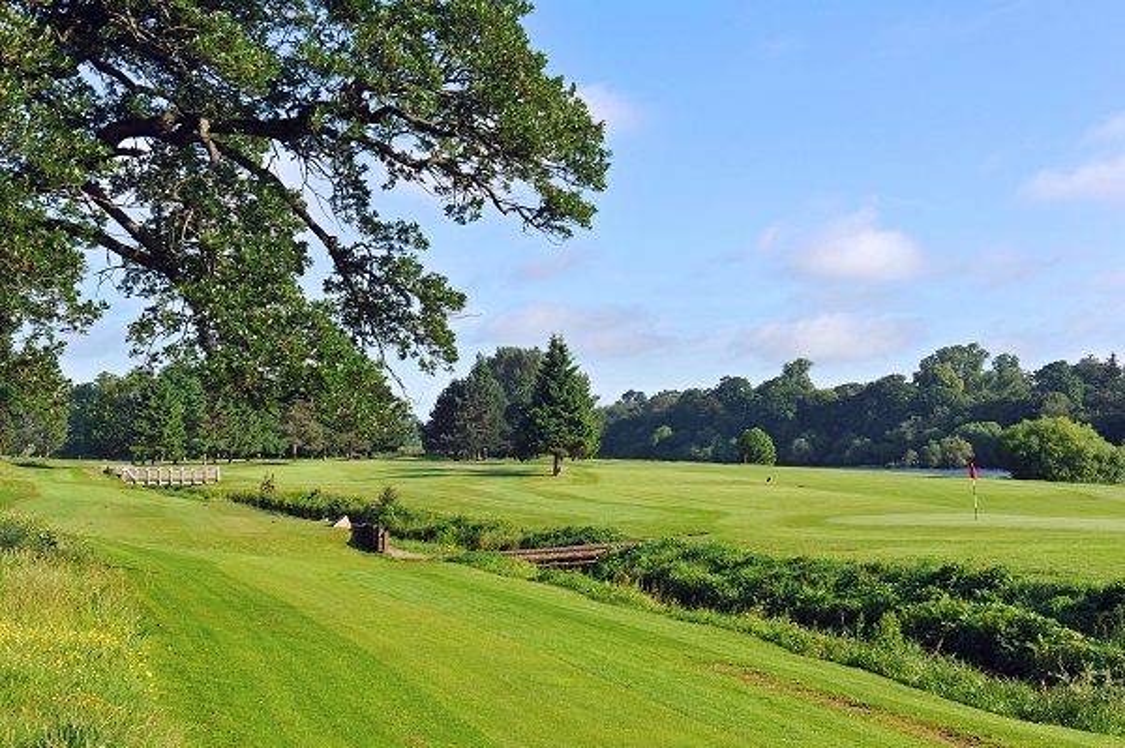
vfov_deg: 26.9
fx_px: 1561
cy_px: 374
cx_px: 562
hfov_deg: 39.6
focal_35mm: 50
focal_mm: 50
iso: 200
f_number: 8
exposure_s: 1/250
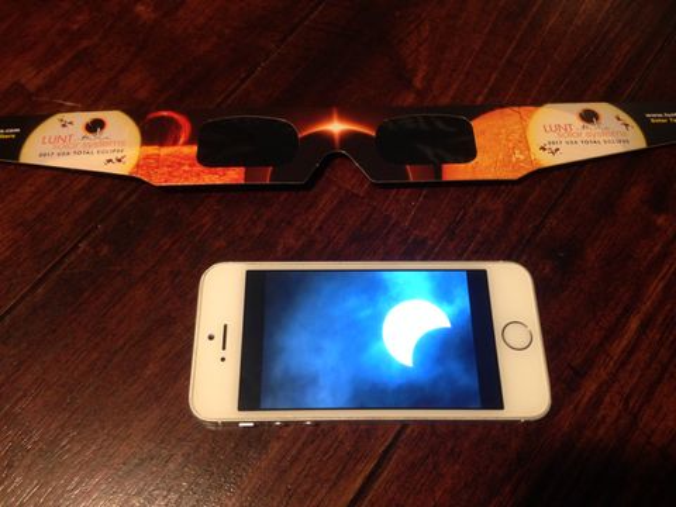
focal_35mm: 33
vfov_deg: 42.9
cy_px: 254
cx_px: 338
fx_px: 644
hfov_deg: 55.4
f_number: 2.4
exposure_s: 1/20
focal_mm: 4.12
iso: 160
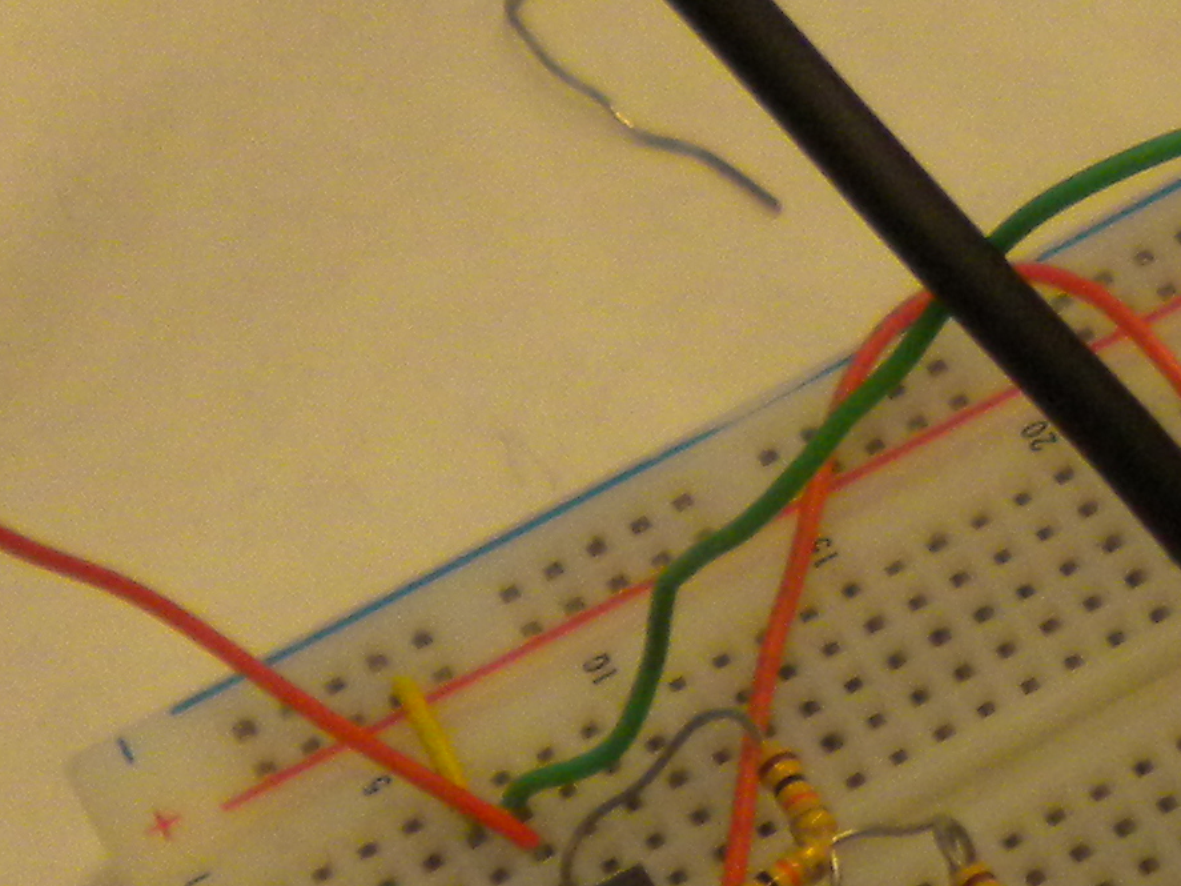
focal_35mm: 144
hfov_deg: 13.2
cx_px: 1612
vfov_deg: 10.3
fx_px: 4912
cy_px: 618
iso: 286
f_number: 3.1
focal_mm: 6.3
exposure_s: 1/65.8
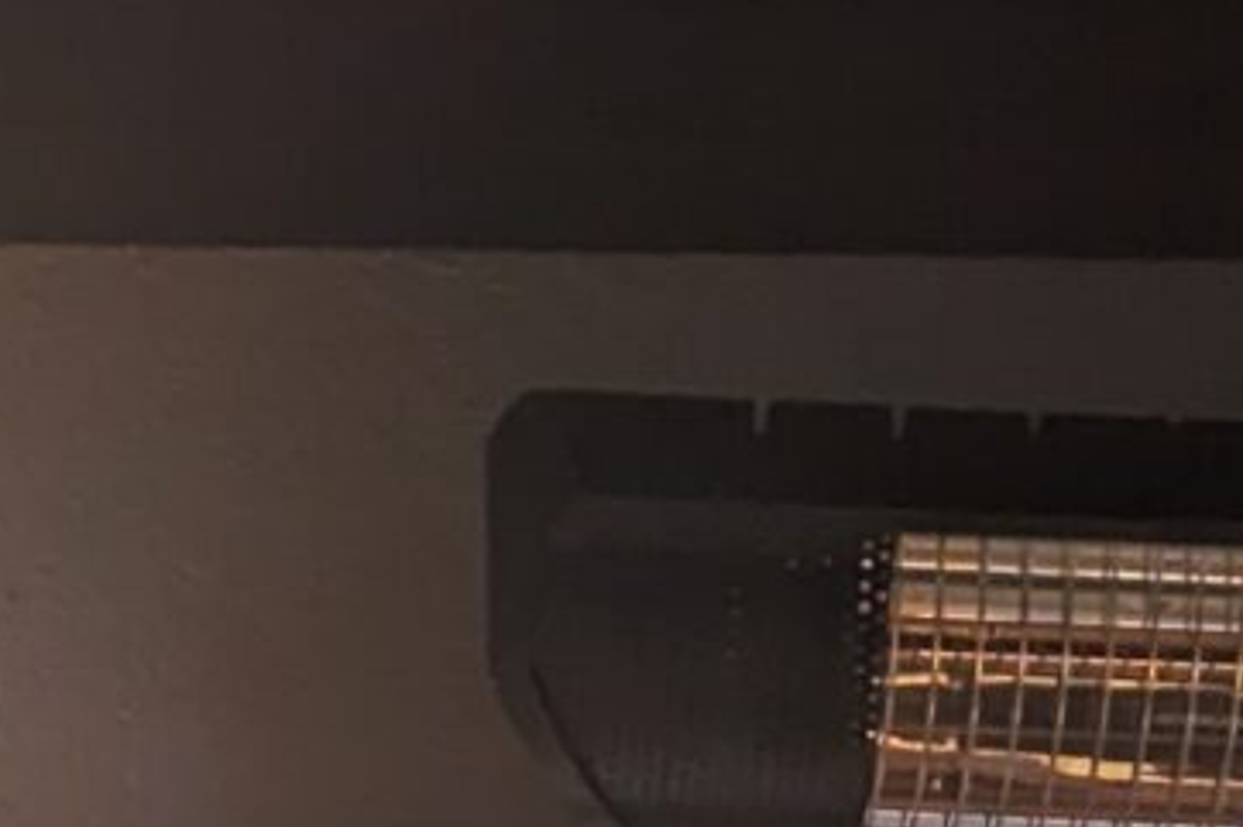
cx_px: 282
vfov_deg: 4.6
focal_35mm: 283
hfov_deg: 7.3
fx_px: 9766
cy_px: 2574
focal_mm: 6.81
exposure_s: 1/30
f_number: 1.85
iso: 108
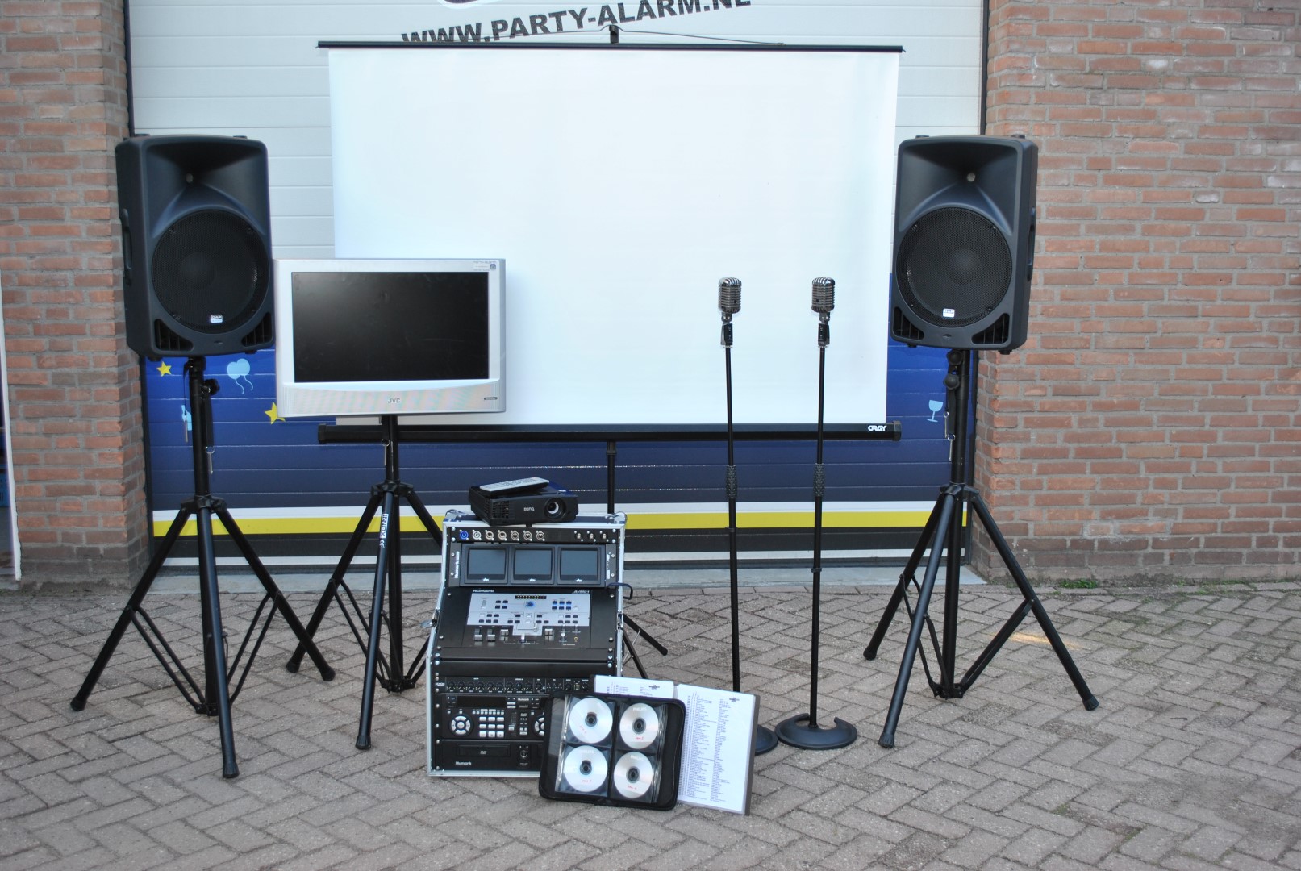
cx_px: 650
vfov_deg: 37.0
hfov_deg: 53.1
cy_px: 436
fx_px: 1303
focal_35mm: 36
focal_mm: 24
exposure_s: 1/125
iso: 140
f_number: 4
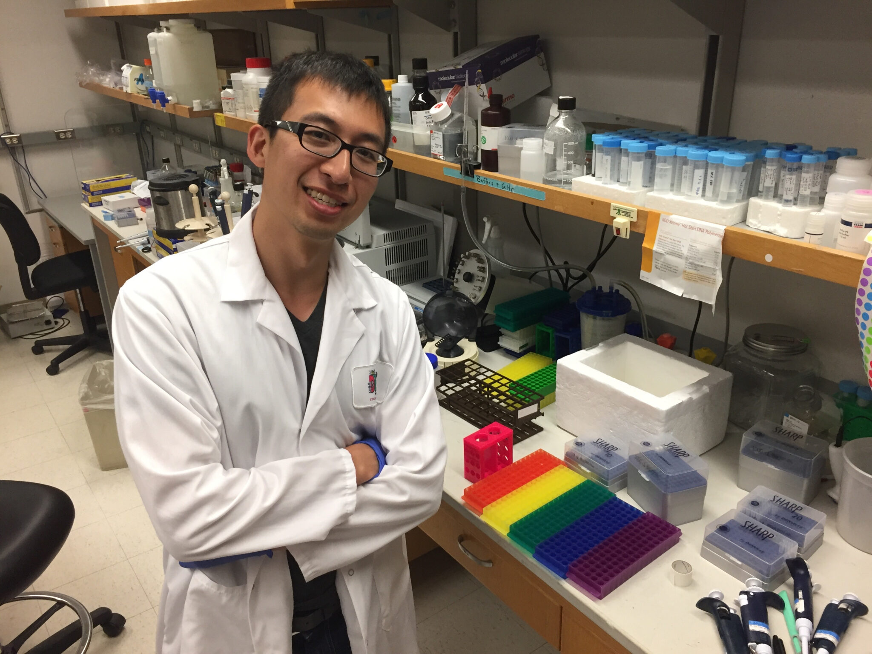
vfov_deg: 48.2
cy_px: 327
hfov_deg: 61.7
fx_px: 731
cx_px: 436
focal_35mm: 29
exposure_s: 1/33
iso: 80
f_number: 2.2
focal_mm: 4.15
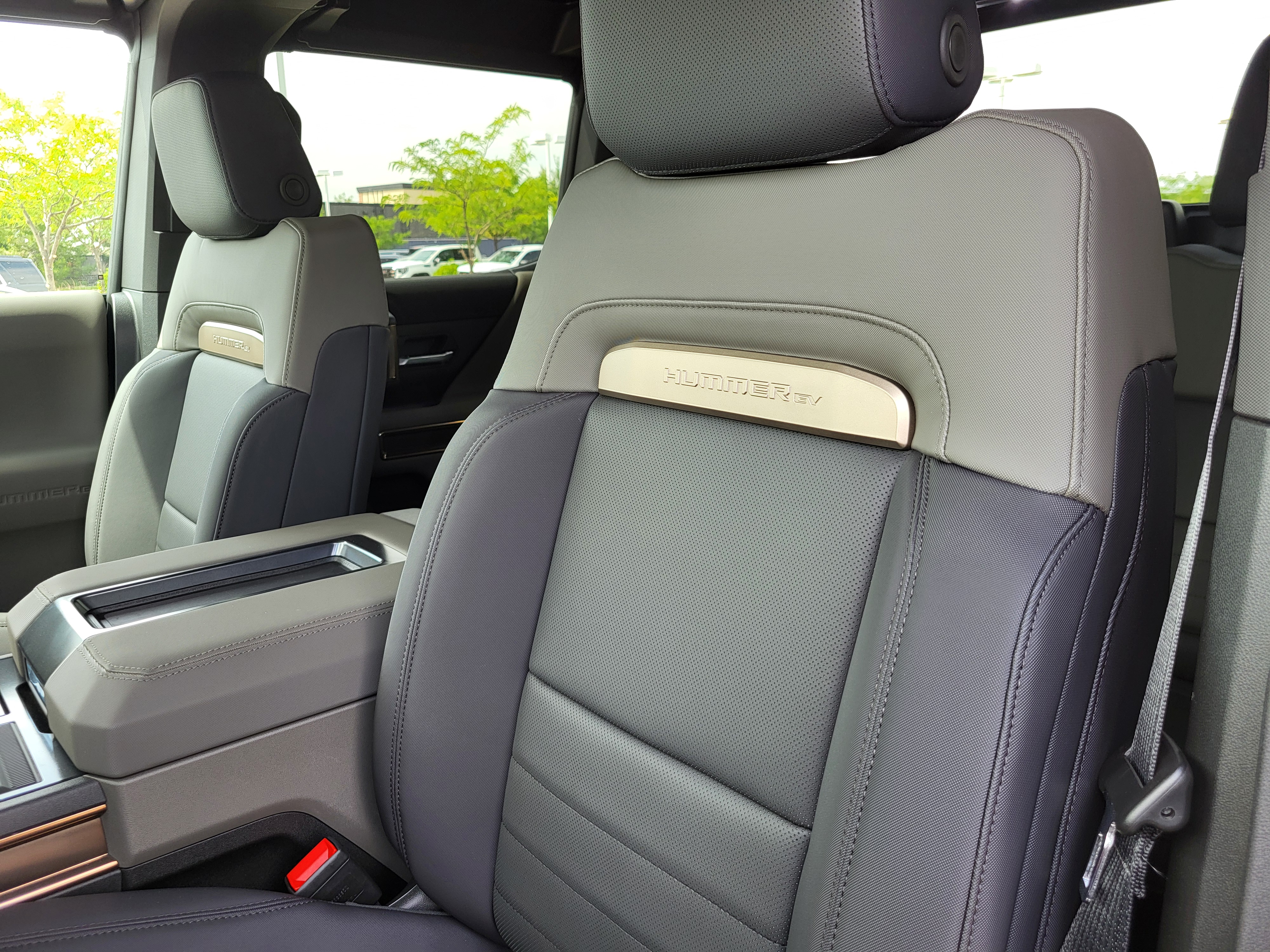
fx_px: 954
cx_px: 635
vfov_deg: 53.1
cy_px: 476
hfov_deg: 67.3
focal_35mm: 26
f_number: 1.8
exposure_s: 1/125
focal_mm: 5.4
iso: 40
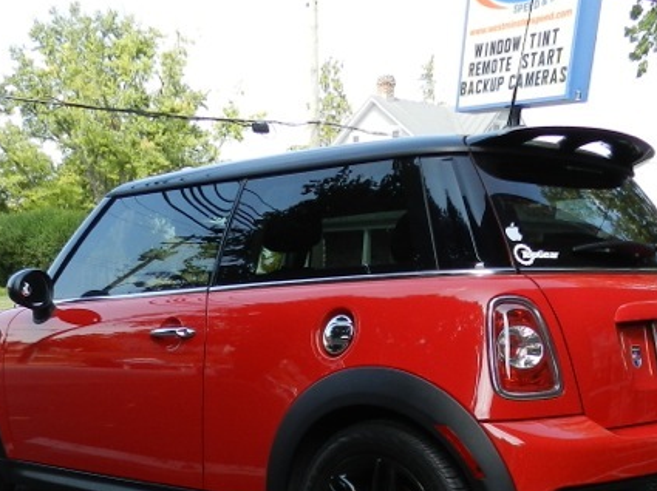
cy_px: 517
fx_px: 986
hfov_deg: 36.8
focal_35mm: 52
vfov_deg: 26.2
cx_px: 274
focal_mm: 4
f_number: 3.4
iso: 160
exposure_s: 1/400
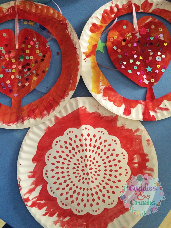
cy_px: 114
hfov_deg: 48.2
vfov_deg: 61.7
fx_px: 191
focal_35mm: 29
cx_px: 86
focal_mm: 4.15
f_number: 2.2
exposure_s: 1/15
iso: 400
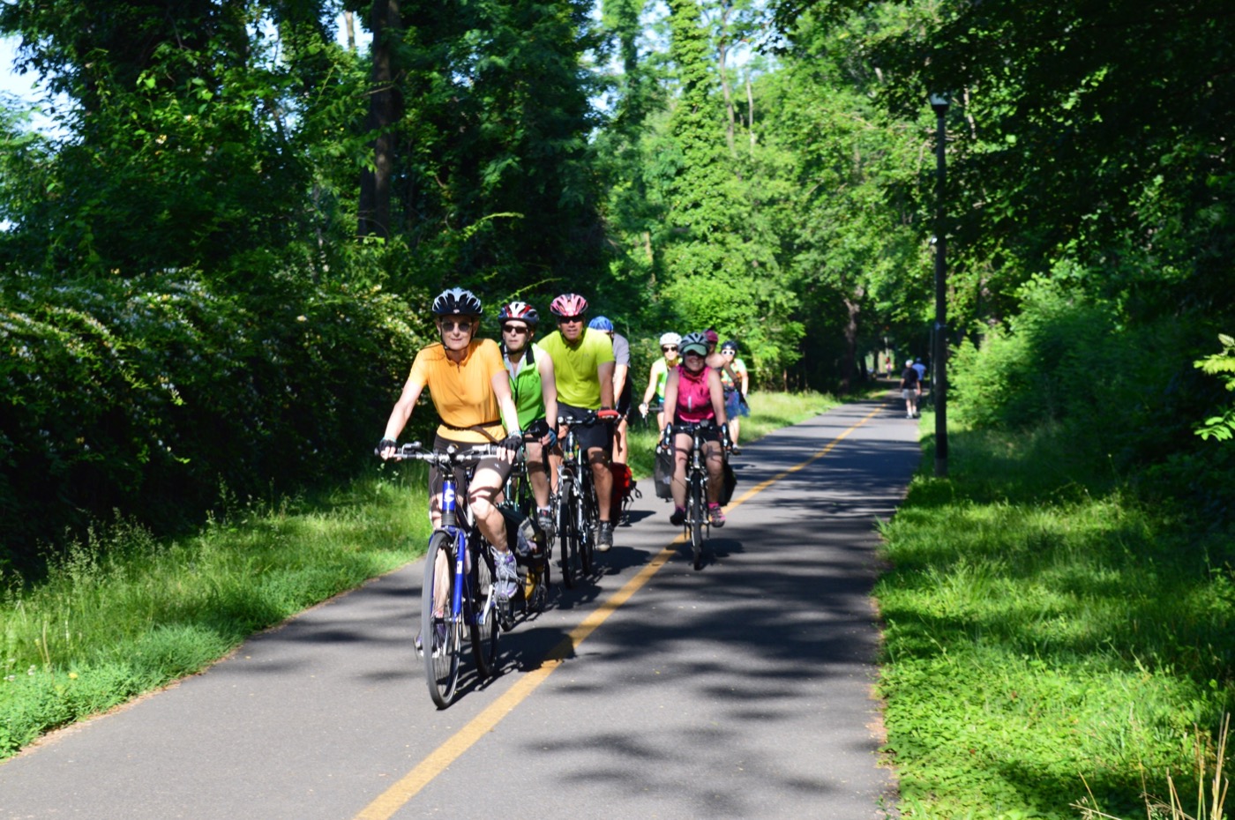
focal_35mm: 82
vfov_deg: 16.5
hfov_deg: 24.6
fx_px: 2827
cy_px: 410
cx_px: 618
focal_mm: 55
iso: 400
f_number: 8
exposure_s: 1/60
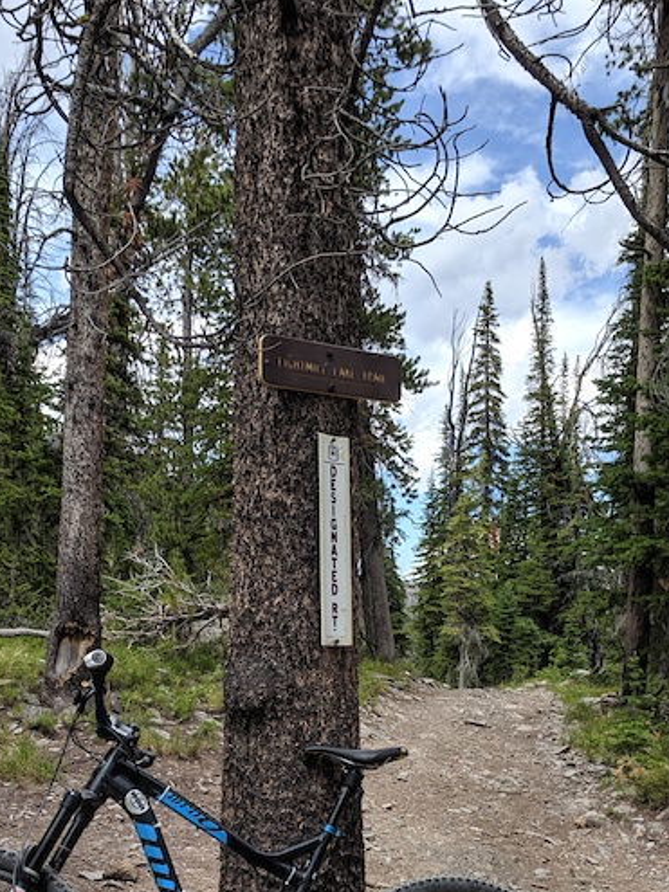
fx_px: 1083
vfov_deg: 43.8
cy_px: 634
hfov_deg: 34.3
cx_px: 319
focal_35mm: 42
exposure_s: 1/1149
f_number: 2
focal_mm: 4.67
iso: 48
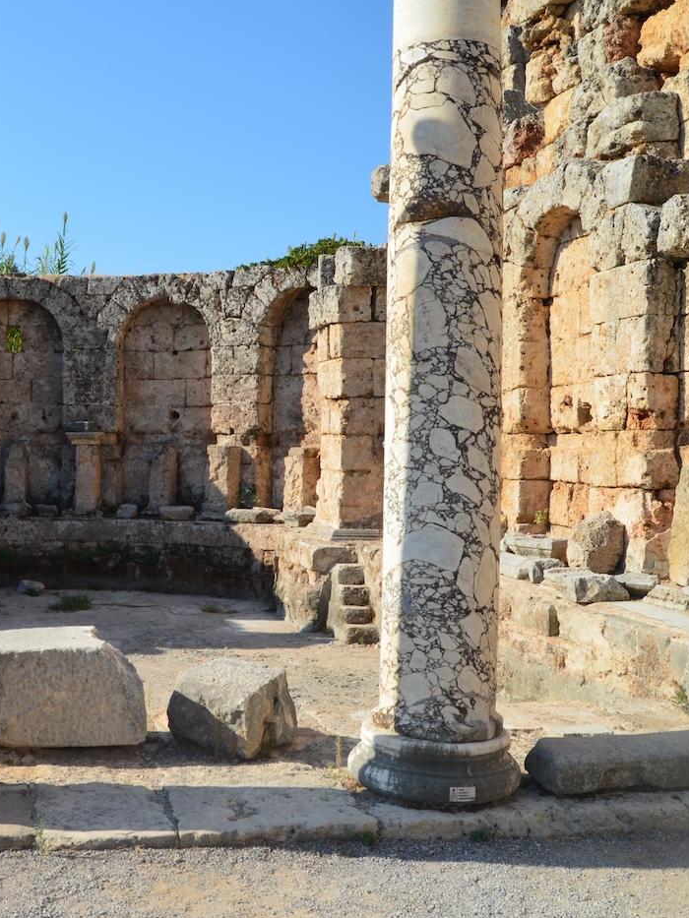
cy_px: 460
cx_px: 127
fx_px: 1061
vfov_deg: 46.8
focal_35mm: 40
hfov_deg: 34.7
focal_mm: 18
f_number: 10
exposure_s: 1/320
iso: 200
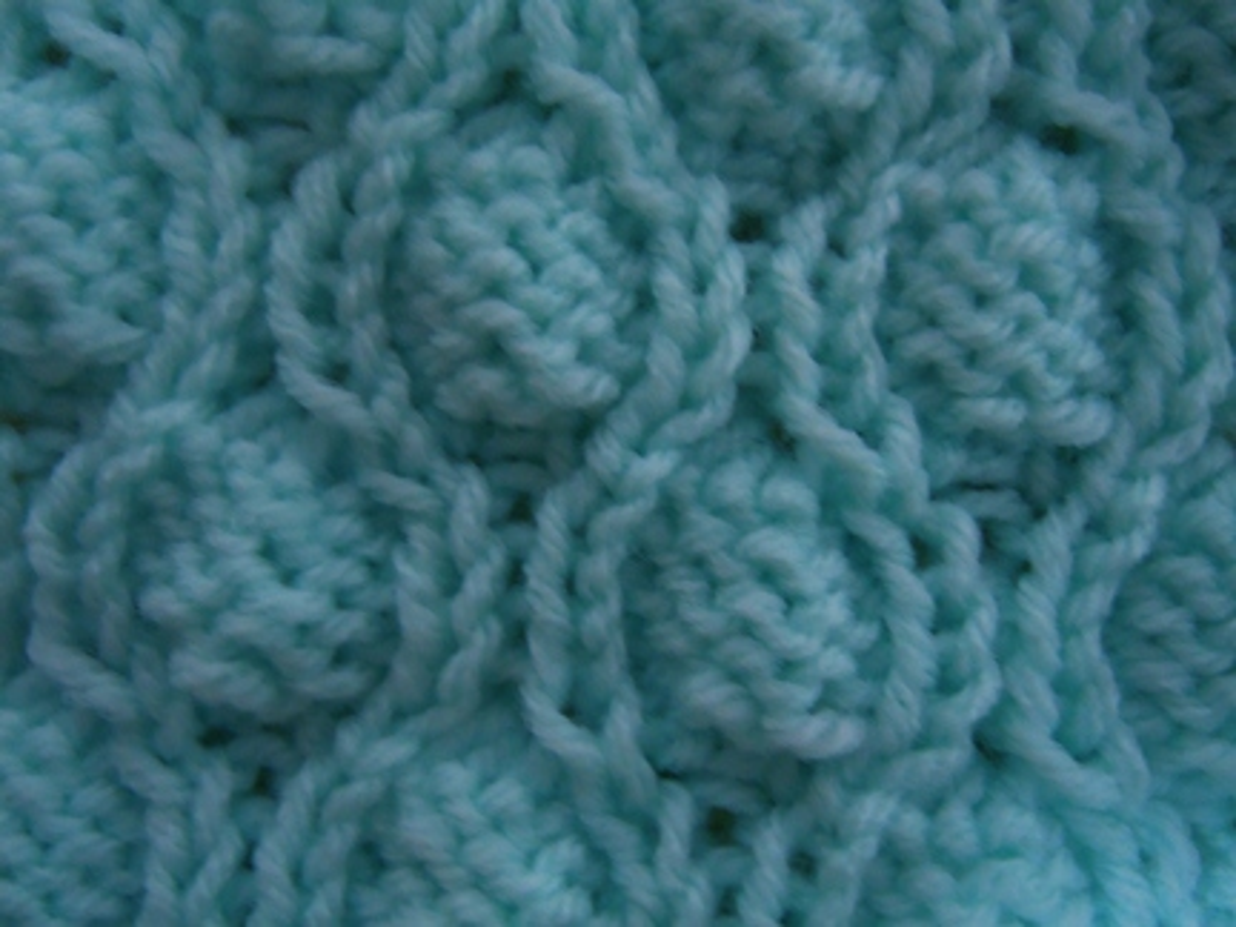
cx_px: 618
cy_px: 464
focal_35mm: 30
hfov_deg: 60.0
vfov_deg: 46.8
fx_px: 1071
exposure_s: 1/8
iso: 800
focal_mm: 5.4
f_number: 3.5
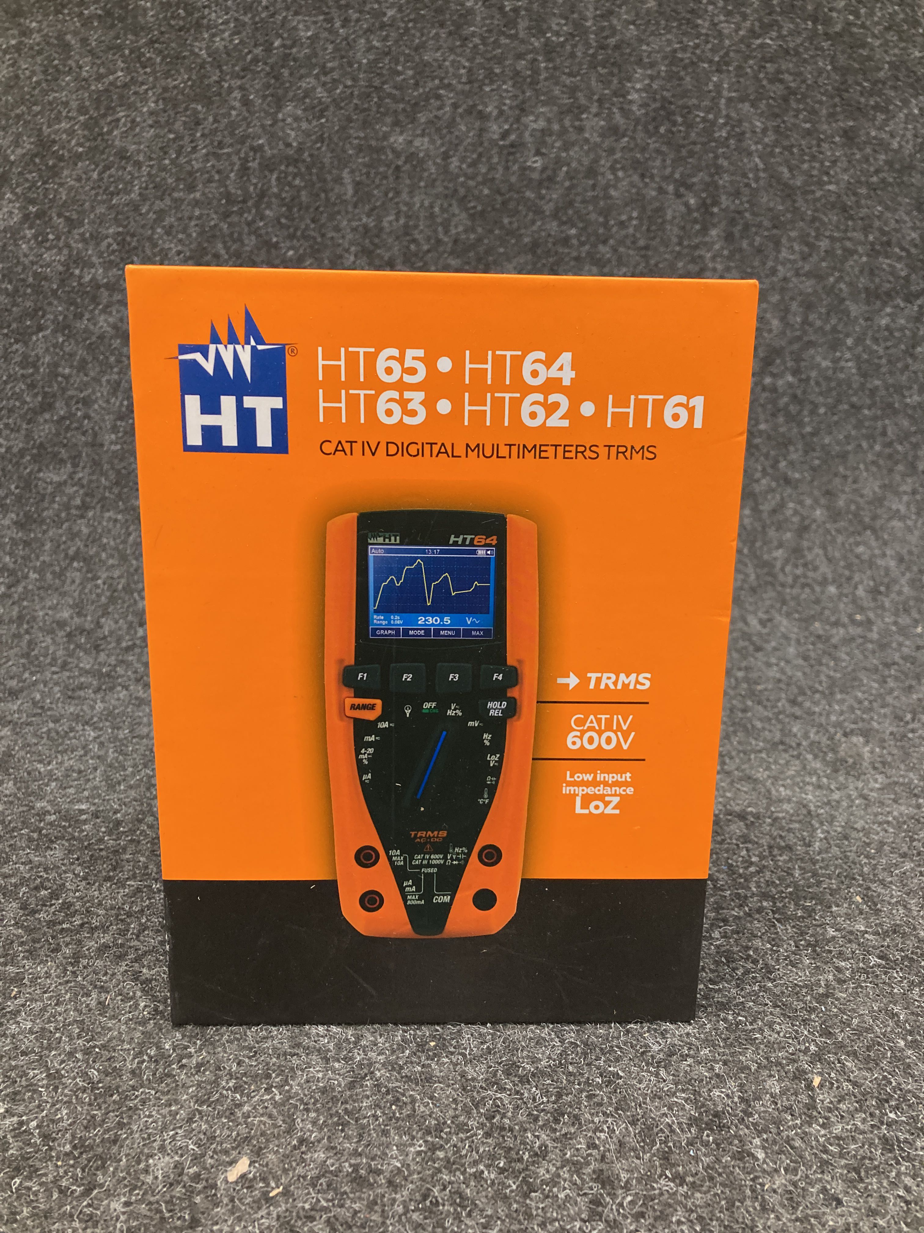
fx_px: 997
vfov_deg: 63.4
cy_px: 616
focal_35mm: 28
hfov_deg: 49.7
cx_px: 462
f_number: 1.8
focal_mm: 3.99
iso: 200
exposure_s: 1/60
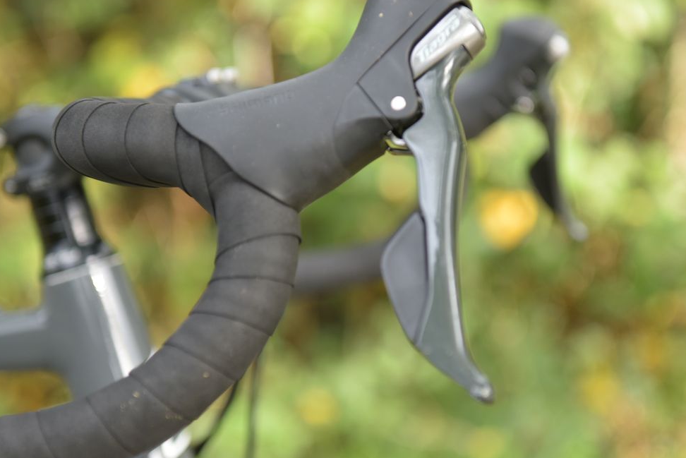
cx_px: 312
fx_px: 1506
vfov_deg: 17.3
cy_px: 239
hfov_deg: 25.7
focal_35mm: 79
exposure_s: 1/400
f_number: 3.2
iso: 800
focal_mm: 60
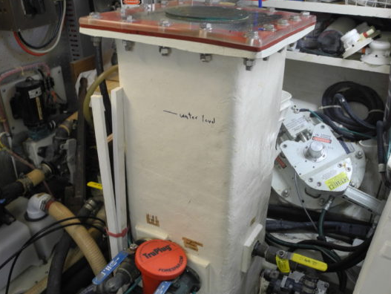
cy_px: 149
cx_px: 201
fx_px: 407
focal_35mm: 36
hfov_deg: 51.3
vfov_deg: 39.7
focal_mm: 6
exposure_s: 1/30
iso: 200
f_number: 2.8
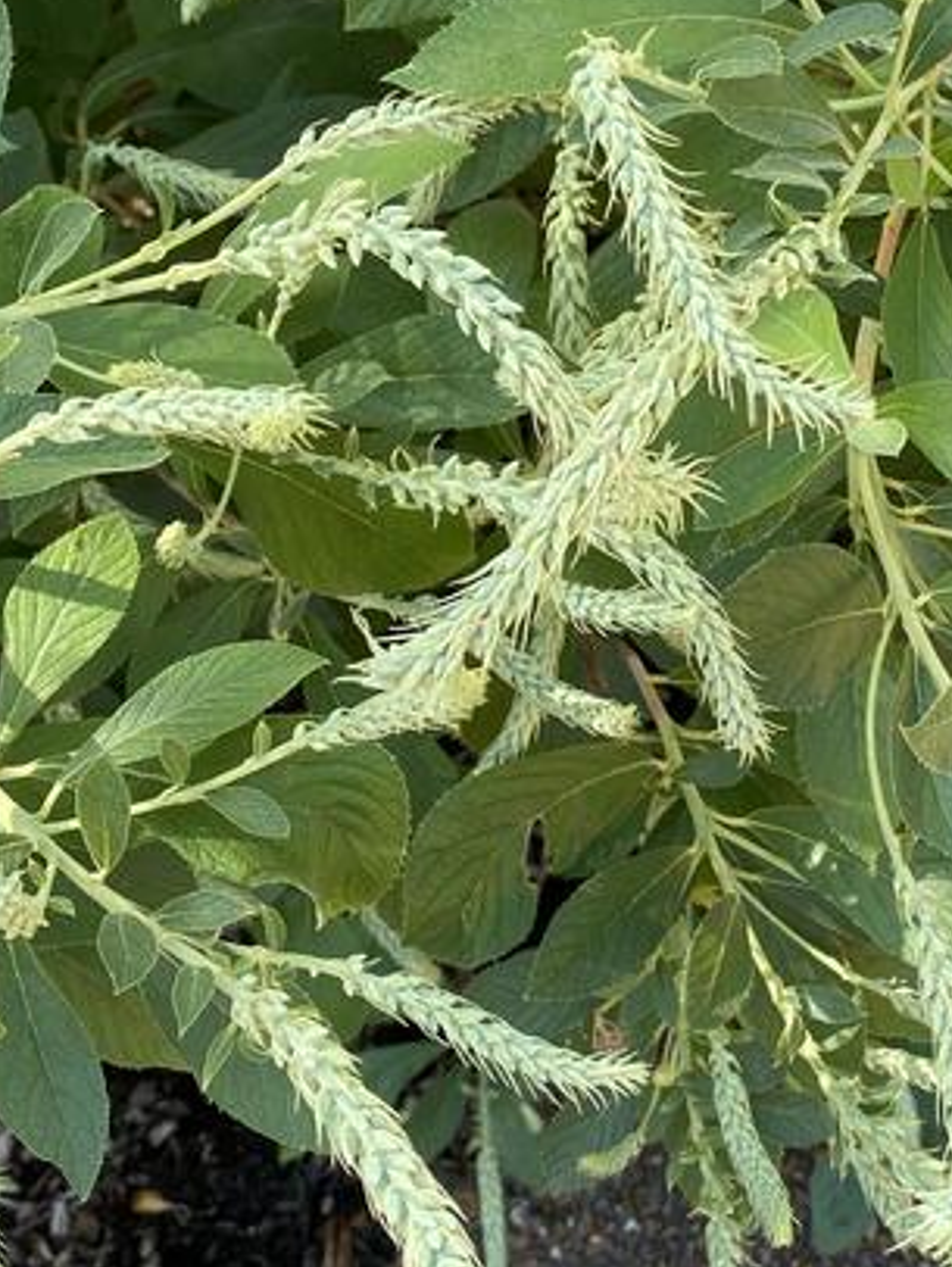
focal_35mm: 64
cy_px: 390
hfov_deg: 22.4
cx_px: 858
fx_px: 2344
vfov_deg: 30.0
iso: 32
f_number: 1.8
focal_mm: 4.25
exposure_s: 1/138
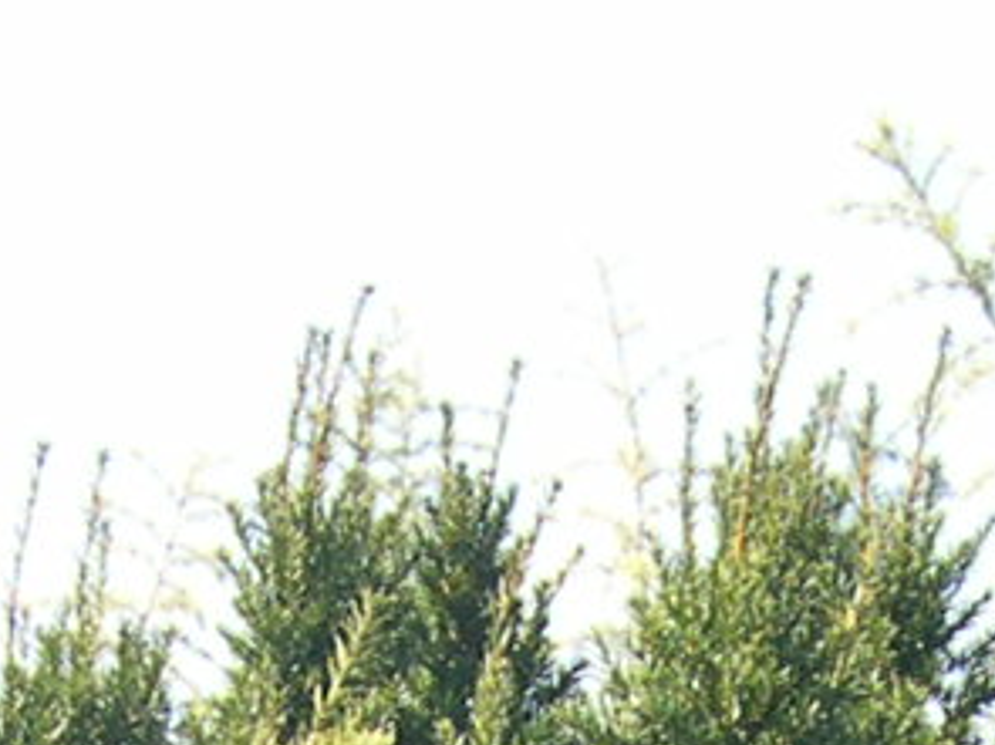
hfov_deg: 9.6
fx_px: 5919
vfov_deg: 6.7
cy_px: 1925
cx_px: 698
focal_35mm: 206
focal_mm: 8
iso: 100
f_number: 2.8
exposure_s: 1/309
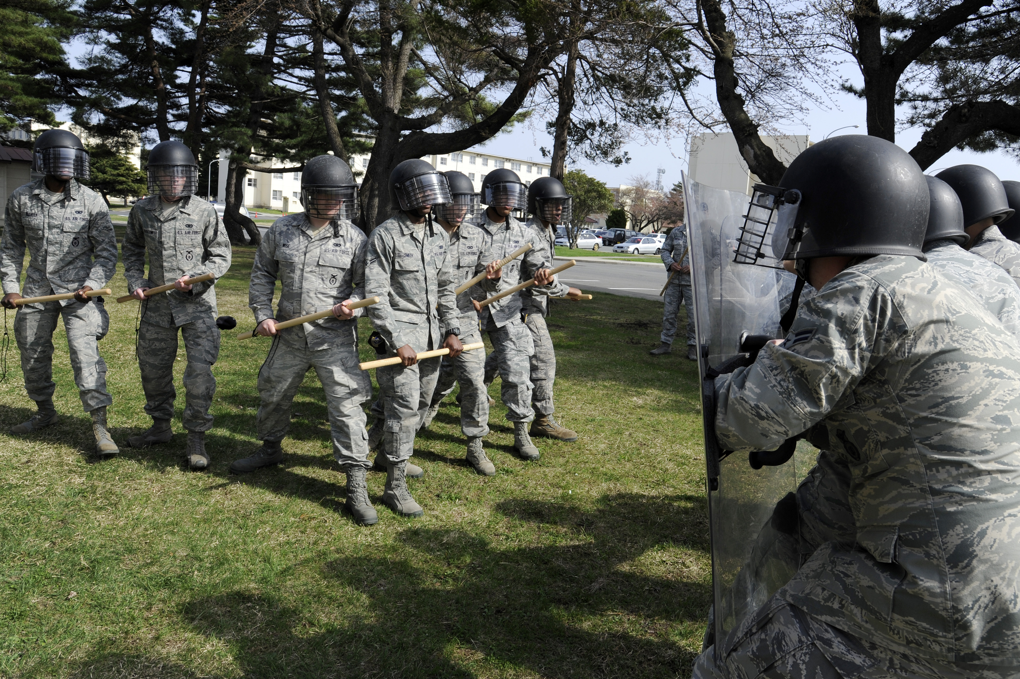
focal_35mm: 24
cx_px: 510
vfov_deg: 53.1
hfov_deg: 73.8
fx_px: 680
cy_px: 340
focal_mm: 24
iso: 250
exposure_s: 1/160
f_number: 13
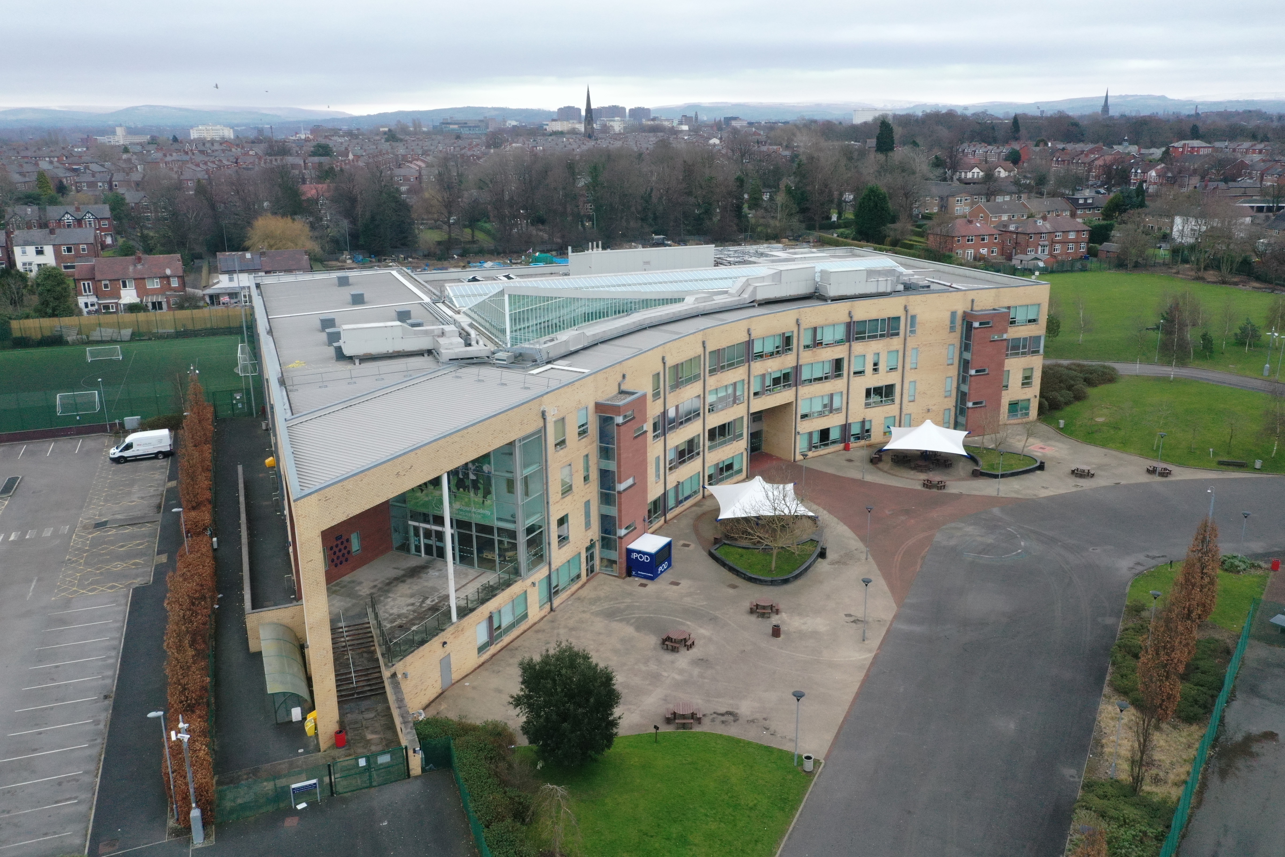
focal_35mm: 28
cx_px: 642
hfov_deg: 65.5
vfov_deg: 46.4
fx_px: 999
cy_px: 428
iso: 800
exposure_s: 1/100
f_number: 5.6
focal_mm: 10.26
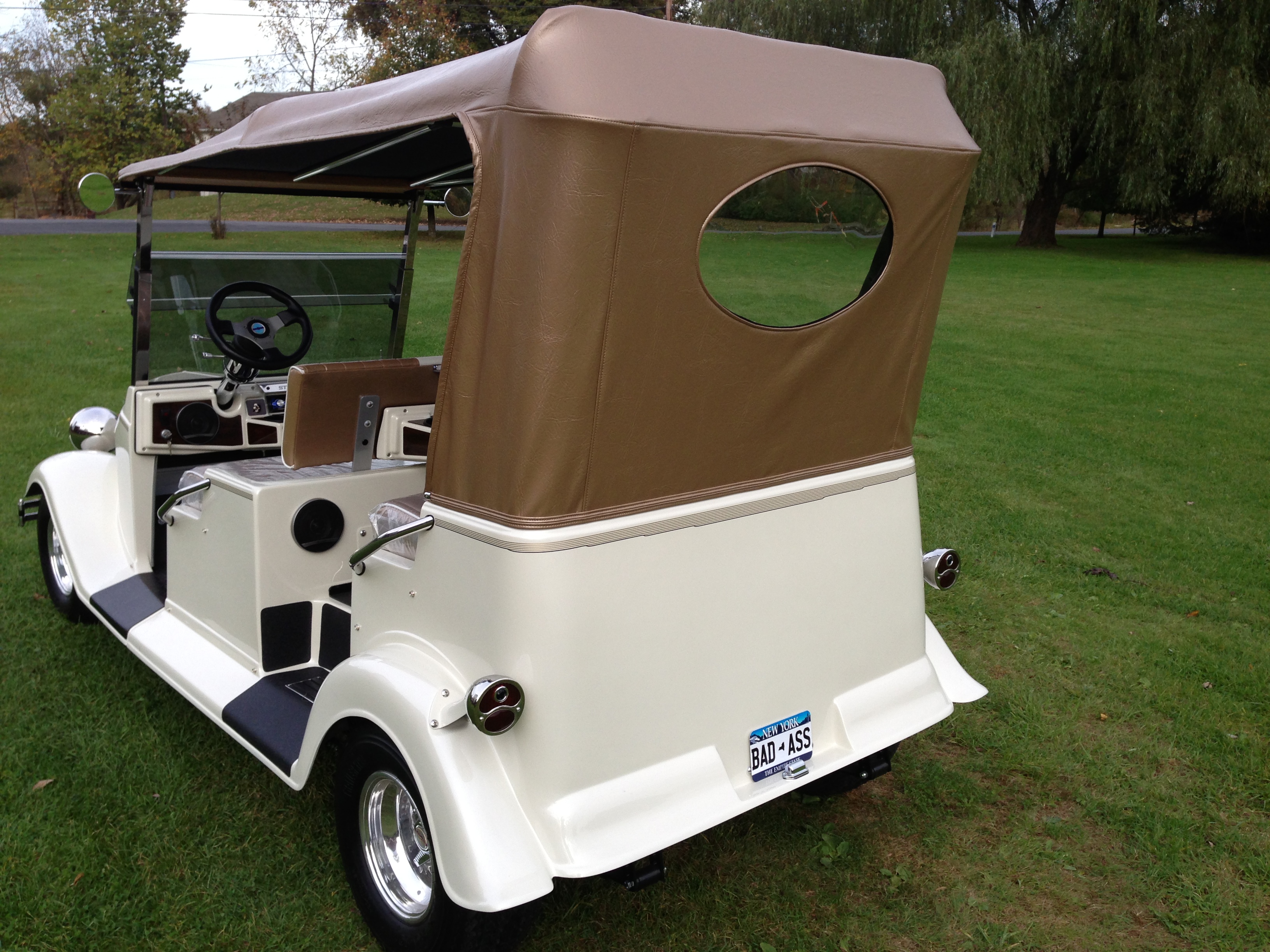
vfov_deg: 42.9
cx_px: 635
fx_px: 1211
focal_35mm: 33
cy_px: 476
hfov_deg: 55.4
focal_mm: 4.13
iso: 64
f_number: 2.4
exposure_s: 1/341
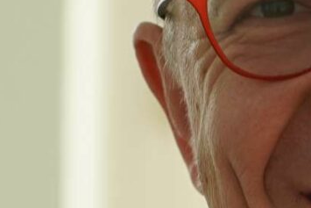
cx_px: 340
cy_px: 382
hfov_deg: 3.4
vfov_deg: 2.2
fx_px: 5298
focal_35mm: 613
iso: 250
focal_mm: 85
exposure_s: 1/160
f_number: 4
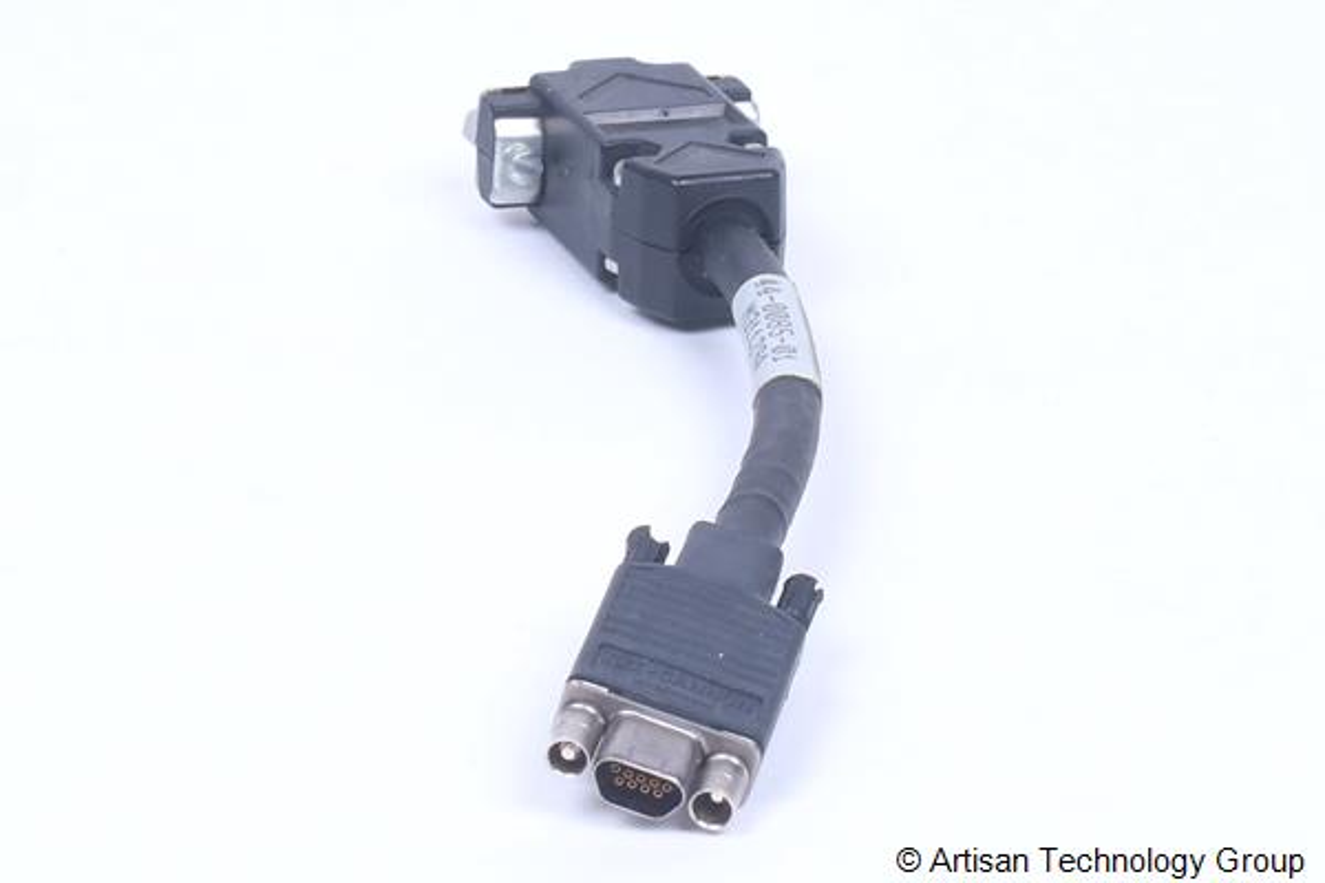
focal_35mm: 75
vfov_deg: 18.2
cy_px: 442
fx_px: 2760
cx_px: 662
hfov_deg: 27.0
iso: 200
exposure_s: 1/200
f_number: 16
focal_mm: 50
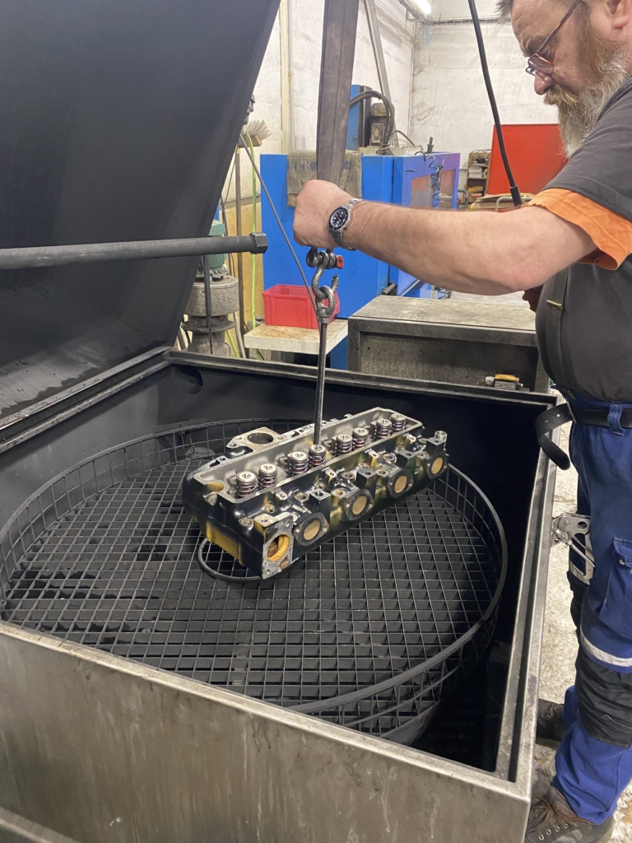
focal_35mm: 26
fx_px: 633
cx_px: 316
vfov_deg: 67.3
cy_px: 422
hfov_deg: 53.1
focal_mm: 4.25
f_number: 1.8
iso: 400
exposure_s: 1/50
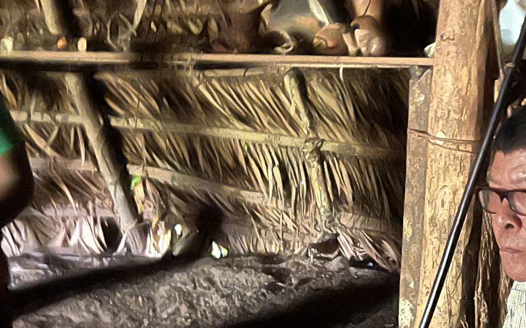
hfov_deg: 28.9
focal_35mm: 69
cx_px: 445
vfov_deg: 18.8
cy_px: 209
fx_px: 989
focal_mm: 5.7
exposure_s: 1/15
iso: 1600
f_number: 1.5
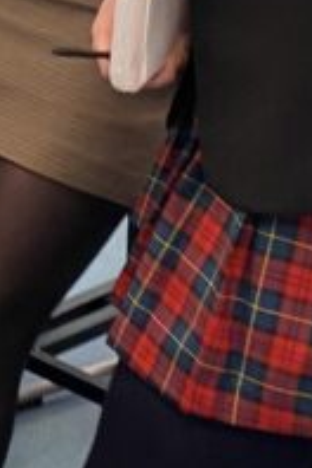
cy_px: -298
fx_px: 1820
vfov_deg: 13.5
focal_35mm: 140
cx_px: -345
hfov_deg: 9.1
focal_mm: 4.25
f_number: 1.8
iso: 64
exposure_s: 1/50
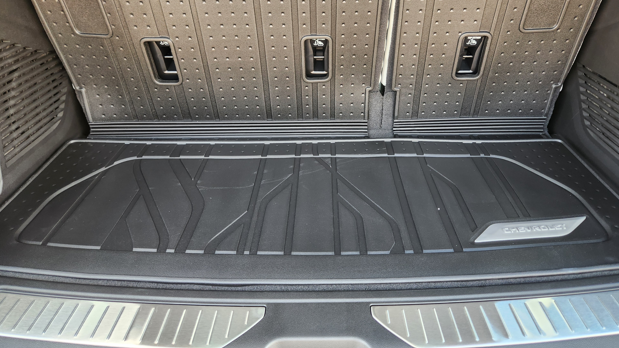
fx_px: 427
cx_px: 320
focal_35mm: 26
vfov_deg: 44.0
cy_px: 129
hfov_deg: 71.9
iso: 125
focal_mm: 5.4
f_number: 1.8
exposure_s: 1/180
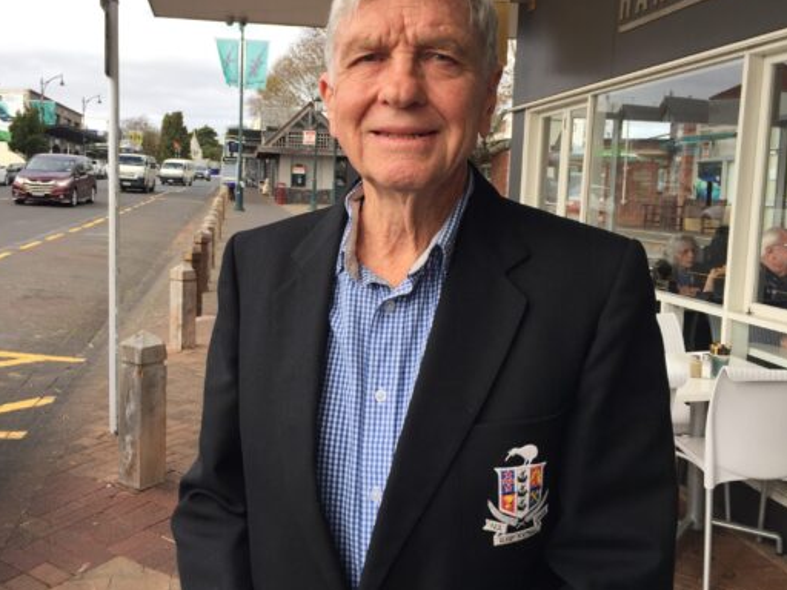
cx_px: 334
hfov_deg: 53.7
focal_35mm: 34
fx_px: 773
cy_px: 257
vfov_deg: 41.7
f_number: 2.2
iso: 32
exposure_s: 1/542
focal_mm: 4.15
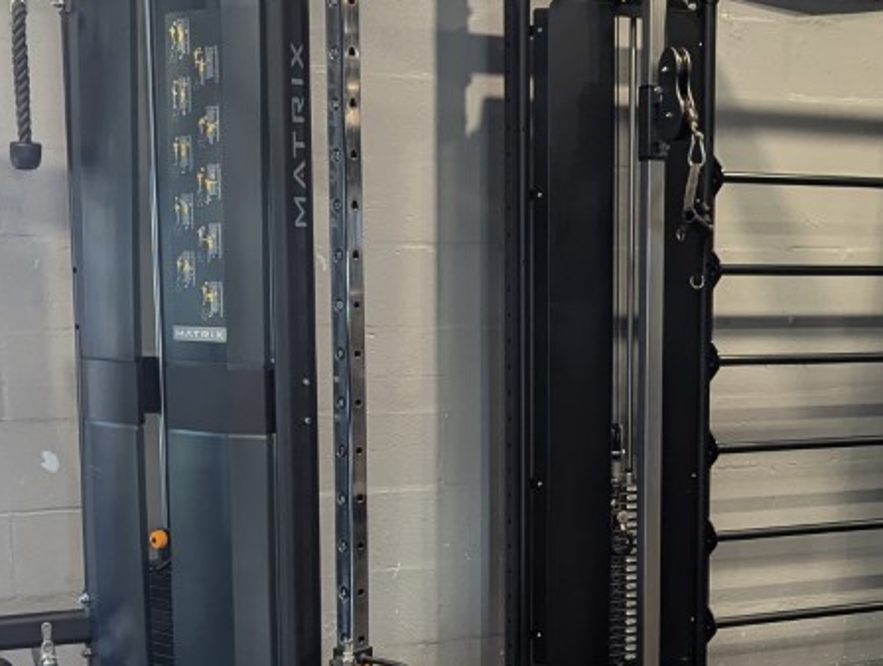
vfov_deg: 22.8
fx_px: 1636
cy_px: 500
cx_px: 634
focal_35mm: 64
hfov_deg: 29.8
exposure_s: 1/112
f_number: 1.85
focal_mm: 6.81
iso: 404
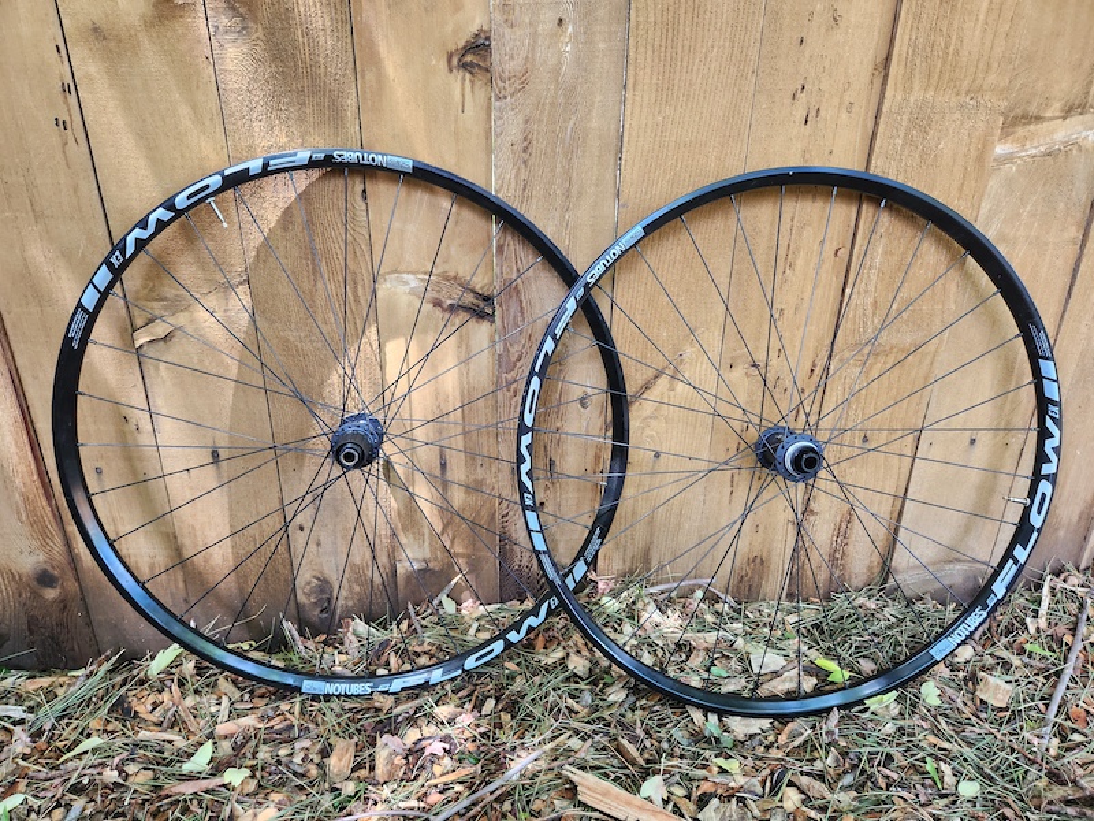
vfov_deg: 58.9
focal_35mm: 23
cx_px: 547
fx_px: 727
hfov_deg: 73.9
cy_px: 410
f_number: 1.8
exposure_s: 1/180
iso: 200
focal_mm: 5.4
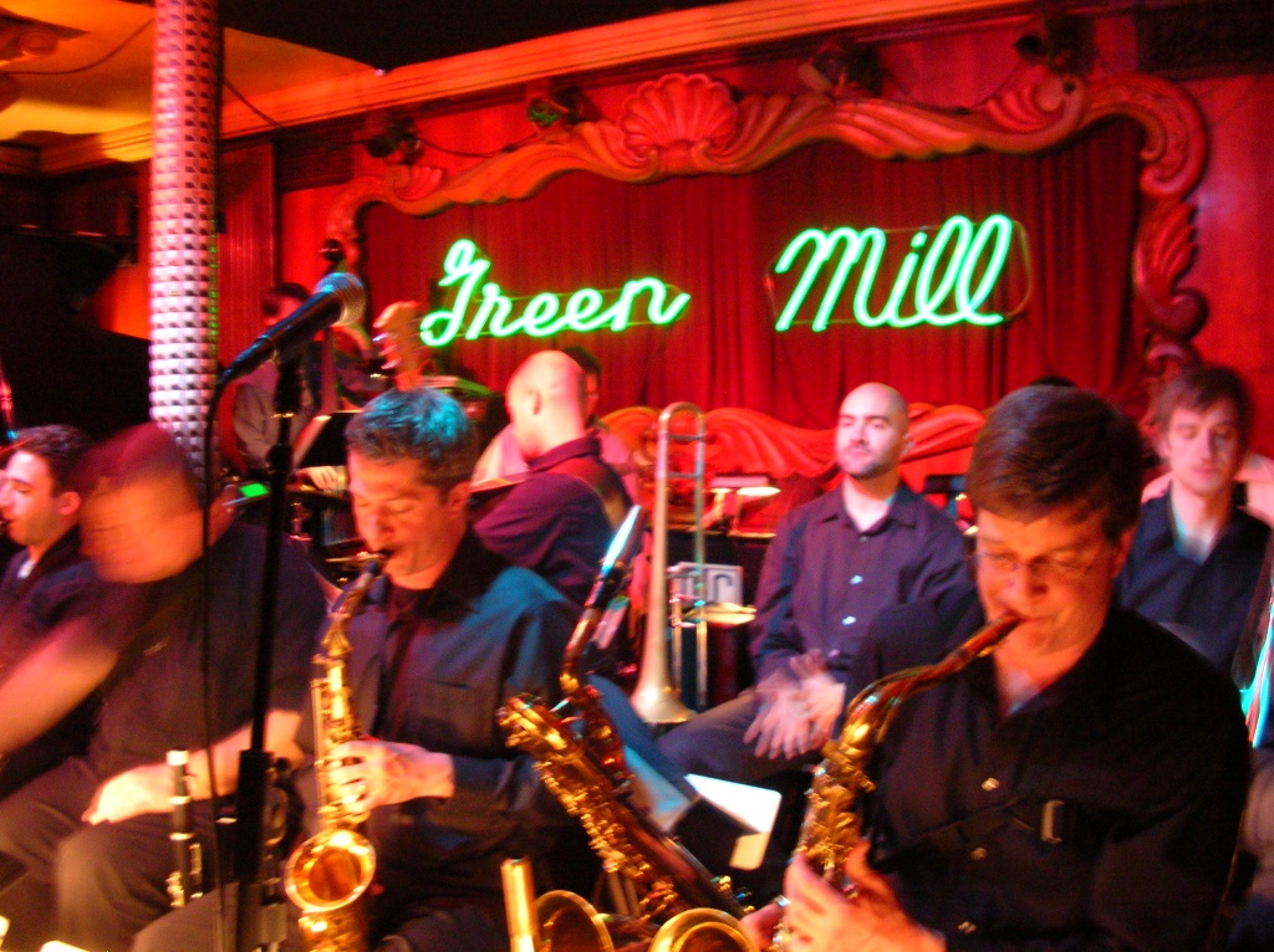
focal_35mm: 35
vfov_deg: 40.6
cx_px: 637
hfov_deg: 52.7
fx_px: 1287
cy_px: 476
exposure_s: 1/1.5
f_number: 2.8
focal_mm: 5.8
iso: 200
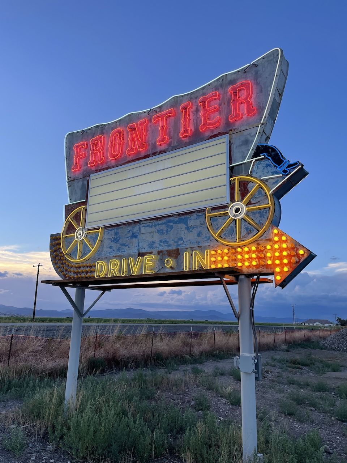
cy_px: 232
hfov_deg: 53.1
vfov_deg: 67.3
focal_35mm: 26
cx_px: 174
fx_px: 348
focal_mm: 4.2
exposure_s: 1/401
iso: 32
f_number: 1.6
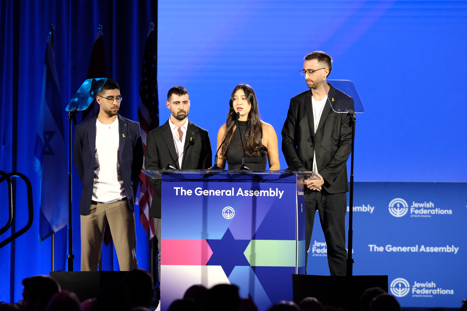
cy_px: 156
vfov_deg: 4.6
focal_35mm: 300
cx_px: 234
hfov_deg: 6.9
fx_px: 3891
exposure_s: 1/400
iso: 3200
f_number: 3.2
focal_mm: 200
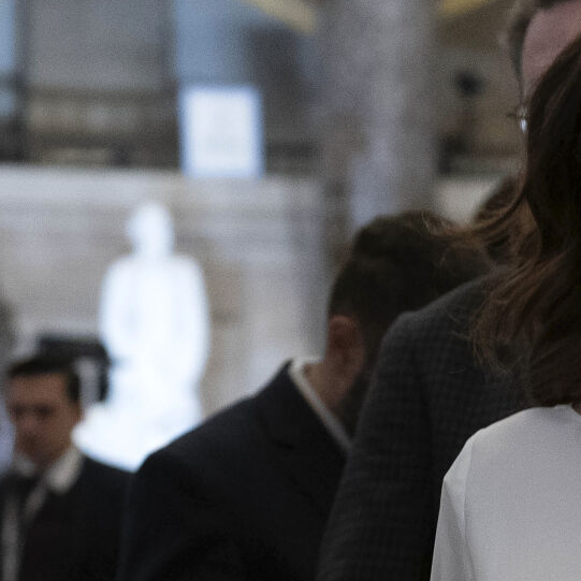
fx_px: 1842
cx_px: 783
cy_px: 549
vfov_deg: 17.6
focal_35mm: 97
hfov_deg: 16.8
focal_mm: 35
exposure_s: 1/320
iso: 3200
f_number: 2
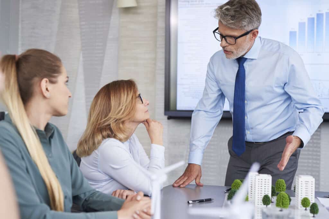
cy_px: 110
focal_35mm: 50
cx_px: 164
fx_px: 457
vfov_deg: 27.0
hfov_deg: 39.6
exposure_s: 1/160
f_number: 3.2
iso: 250
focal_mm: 50
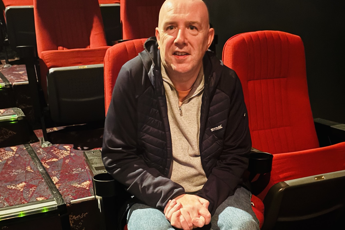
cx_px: 180
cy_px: 171
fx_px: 374
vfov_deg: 33.6
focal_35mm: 39
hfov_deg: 49.5
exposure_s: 1/5
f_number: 1.6
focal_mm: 5.96
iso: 2000
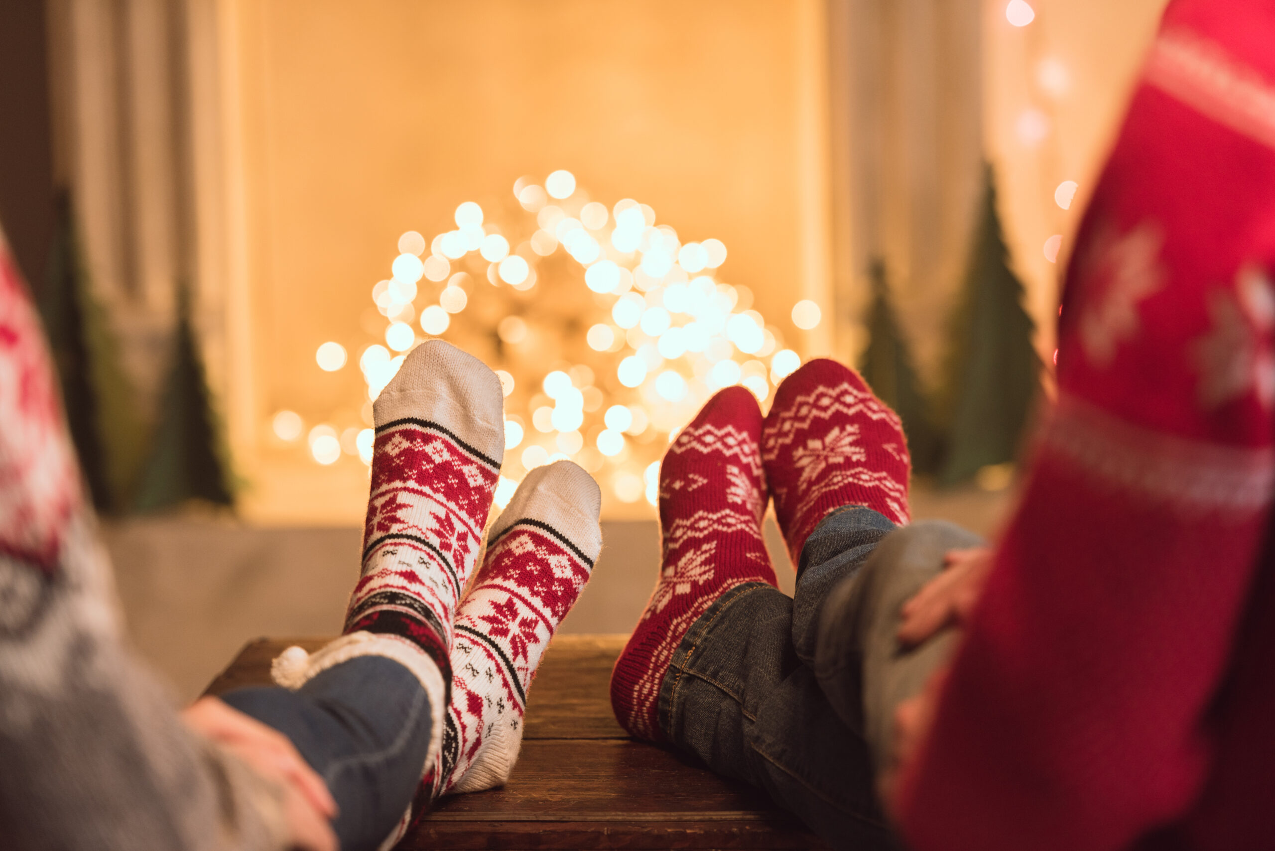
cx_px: 638
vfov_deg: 10.2
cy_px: 426
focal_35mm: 135
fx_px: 4783
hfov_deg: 15.2
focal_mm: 135
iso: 640
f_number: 2.8
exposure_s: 1/60
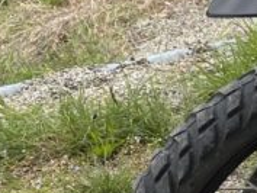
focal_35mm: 147
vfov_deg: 9.9
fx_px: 1092
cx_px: 642
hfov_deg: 11.0
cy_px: -80
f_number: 1.8
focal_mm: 4.25
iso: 32
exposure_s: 1/597
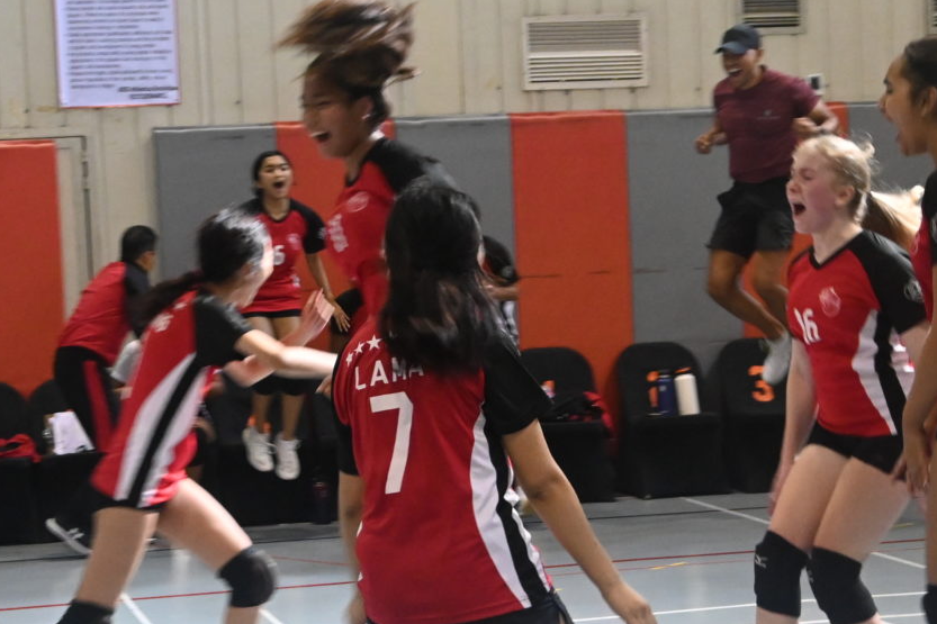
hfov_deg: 22.0
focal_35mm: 92
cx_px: 331
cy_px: 440
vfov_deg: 14.8
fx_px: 2400
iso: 2200
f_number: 4.2
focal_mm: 25
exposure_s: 1/125
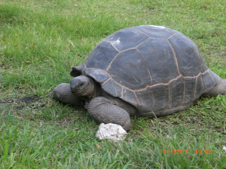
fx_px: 490
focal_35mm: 75
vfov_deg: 19.6
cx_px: 113
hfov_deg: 26.0
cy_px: 84
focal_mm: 12.47
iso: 200
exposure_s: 1/100
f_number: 4.5
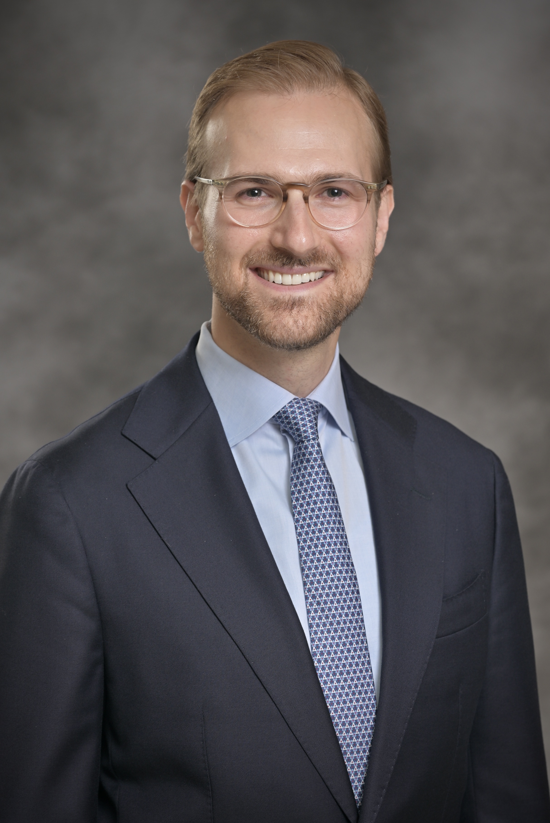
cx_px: 275
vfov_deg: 20.8
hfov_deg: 14.0
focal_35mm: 98
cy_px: 412
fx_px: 2243
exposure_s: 1/160
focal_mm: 98
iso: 125
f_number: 6.3
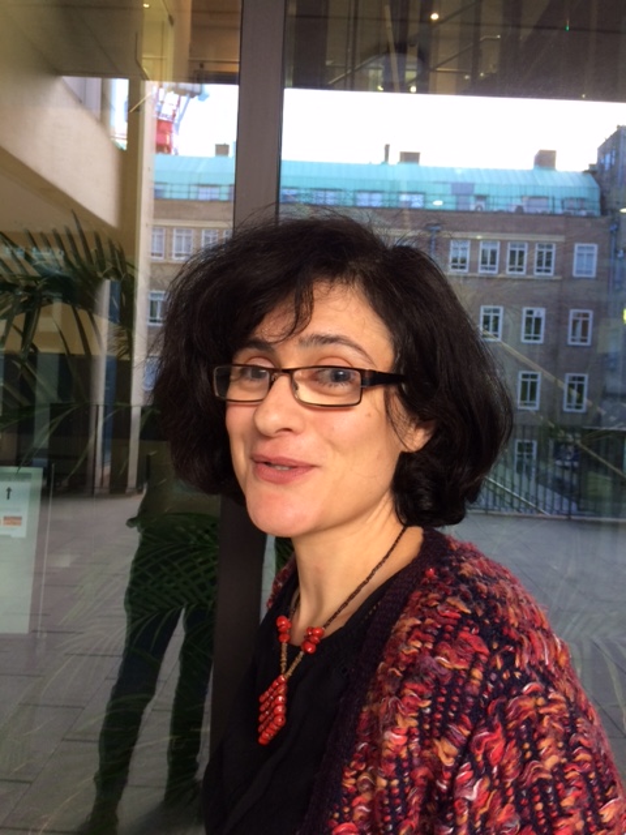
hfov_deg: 48.2
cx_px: 313
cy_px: 418
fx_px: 699
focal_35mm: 29
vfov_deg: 61.7
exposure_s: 1/33
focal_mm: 4.15
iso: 50
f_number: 2.2
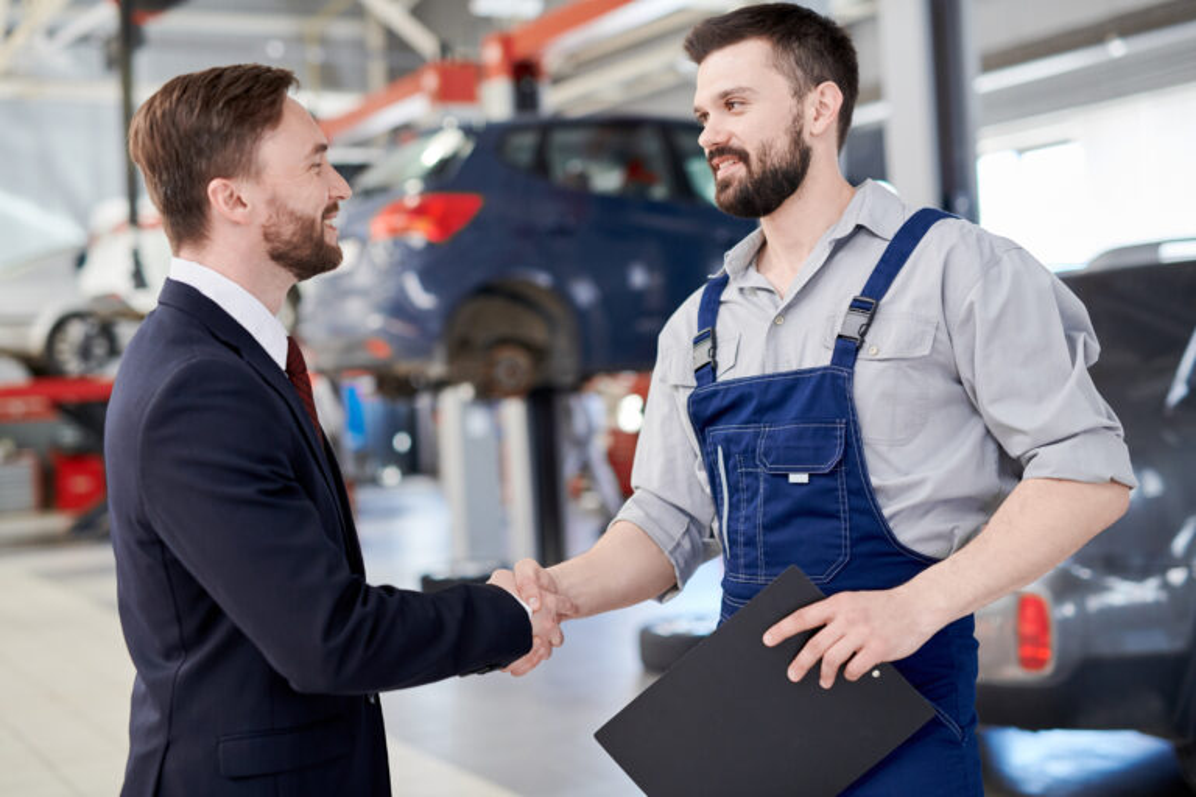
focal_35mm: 50
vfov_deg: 27.0
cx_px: 598
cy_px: 398
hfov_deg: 39.6
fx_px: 1661
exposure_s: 1/160
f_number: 2.2
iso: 640
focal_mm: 50
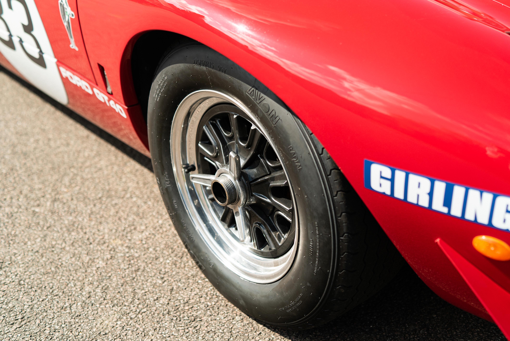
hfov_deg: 39.6
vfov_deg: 27.0
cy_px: 170
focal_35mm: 50
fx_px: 709
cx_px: 255
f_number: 2.8
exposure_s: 1/1250
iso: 250
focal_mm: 50
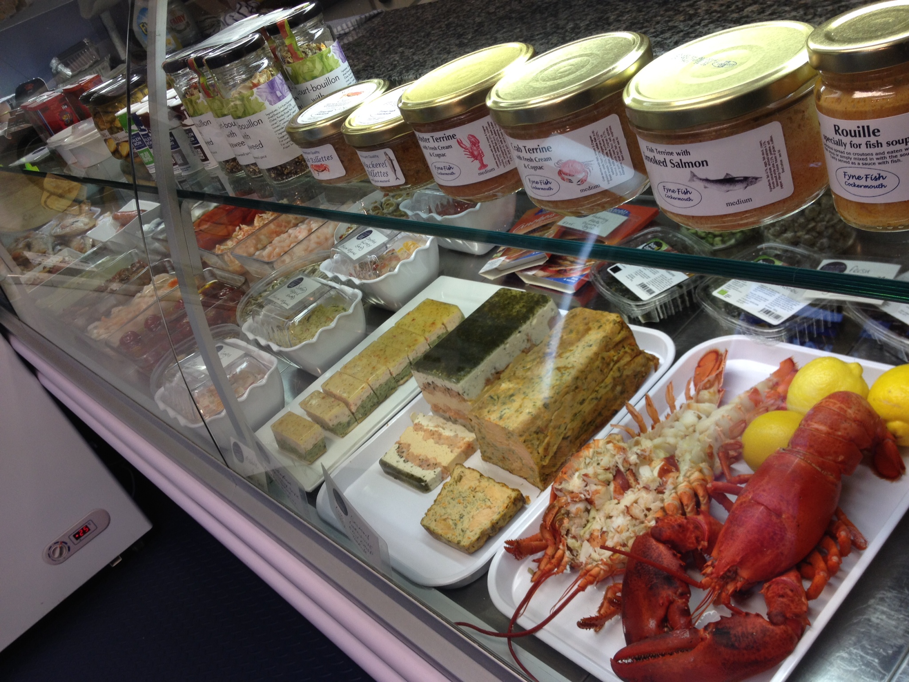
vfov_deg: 40.7
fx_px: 919
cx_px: 454
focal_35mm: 35
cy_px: 341
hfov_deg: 52.6
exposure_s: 1/40
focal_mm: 4.28
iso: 50
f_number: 2.4
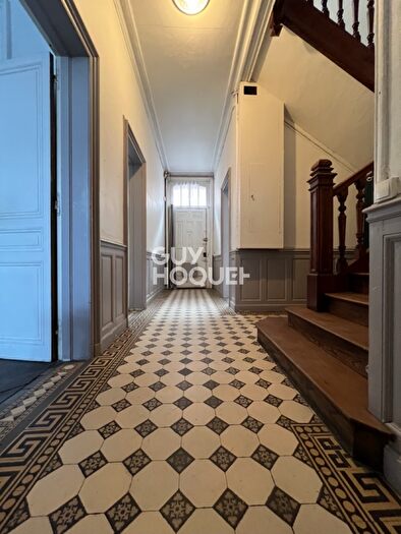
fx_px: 201
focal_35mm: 13
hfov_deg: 89.9
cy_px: 267
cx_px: 200
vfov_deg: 106.2
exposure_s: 1/50
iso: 640
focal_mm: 1.57
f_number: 1.8
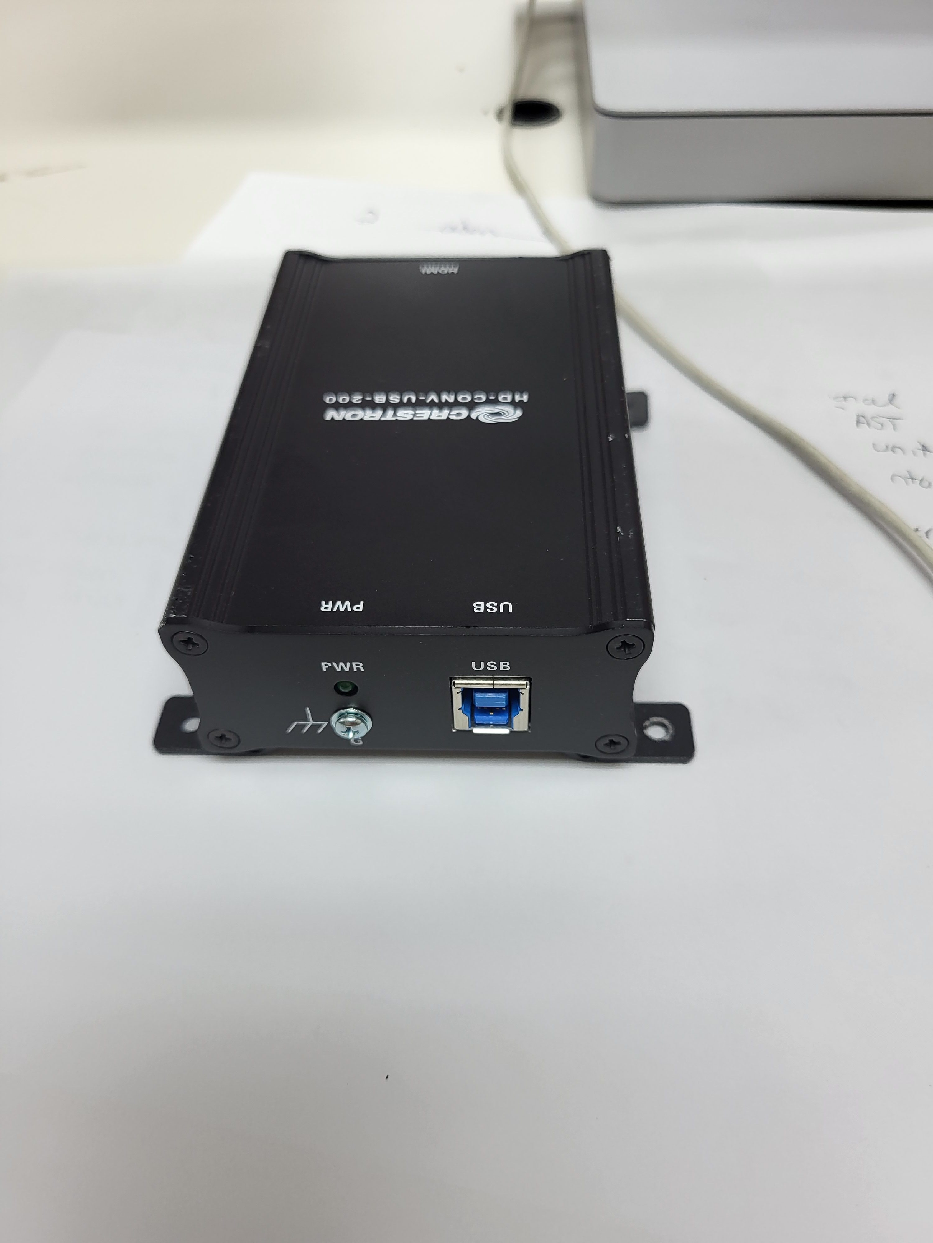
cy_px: 622
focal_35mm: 26
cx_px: 466
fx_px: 934
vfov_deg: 67.3
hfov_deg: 53.1
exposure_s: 1/120
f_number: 1.8
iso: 80
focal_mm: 5.4
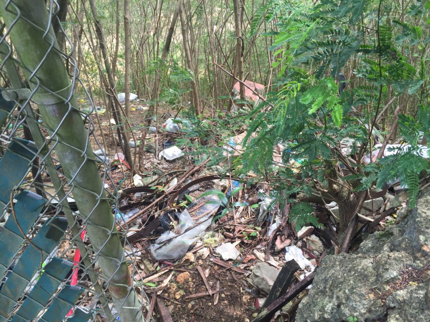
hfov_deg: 61.7
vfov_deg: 48.2
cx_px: 215
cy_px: 161
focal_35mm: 29
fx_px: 360
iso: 32
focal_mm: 4.15
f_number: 2.2
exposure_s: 1/213
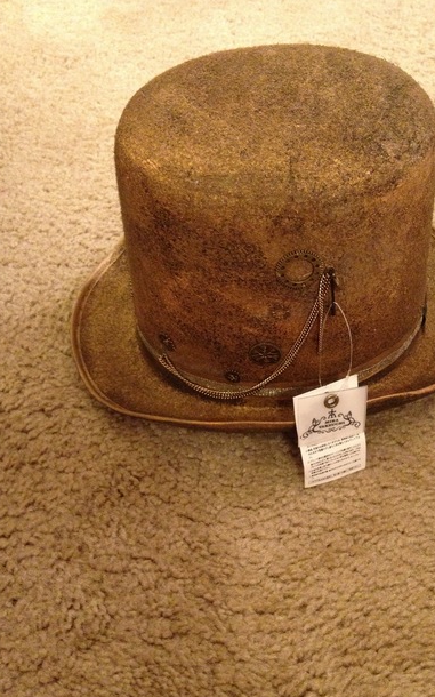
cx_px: 266
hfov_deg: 34.3
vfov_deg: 52.7
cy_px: 366
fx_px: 702
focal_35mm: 37
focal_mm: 4.12
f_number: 2.4
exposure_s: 1/15
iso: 400
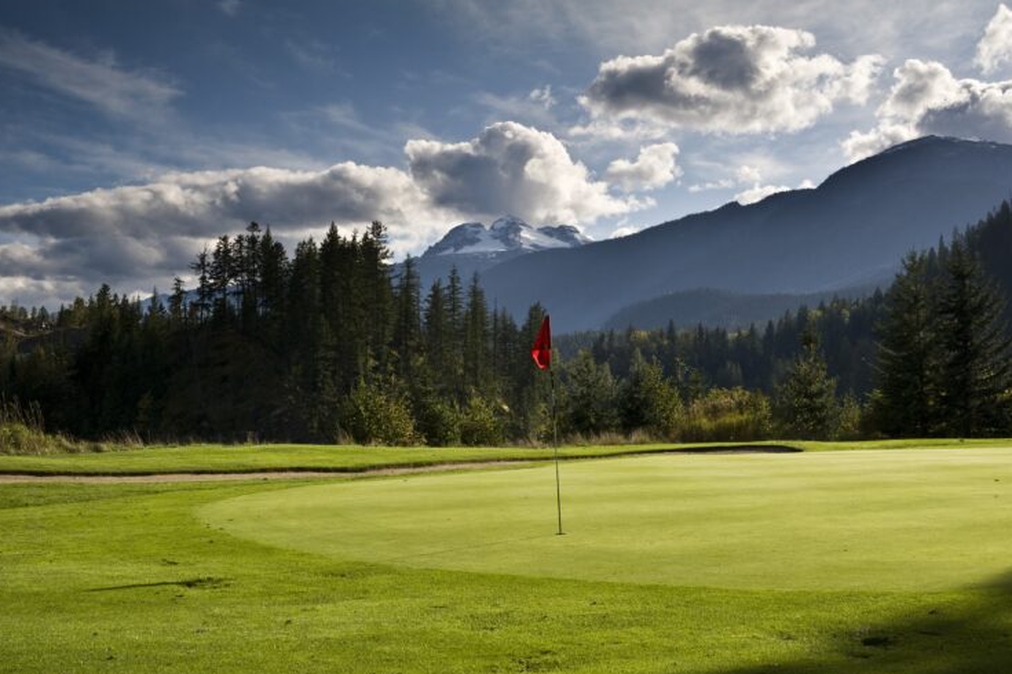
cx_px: 508
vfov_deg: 27.5
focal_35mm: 49
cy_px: 356
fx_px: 1376
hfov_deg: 40.4
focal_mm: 45
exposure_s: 1/200
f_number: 11
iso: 250
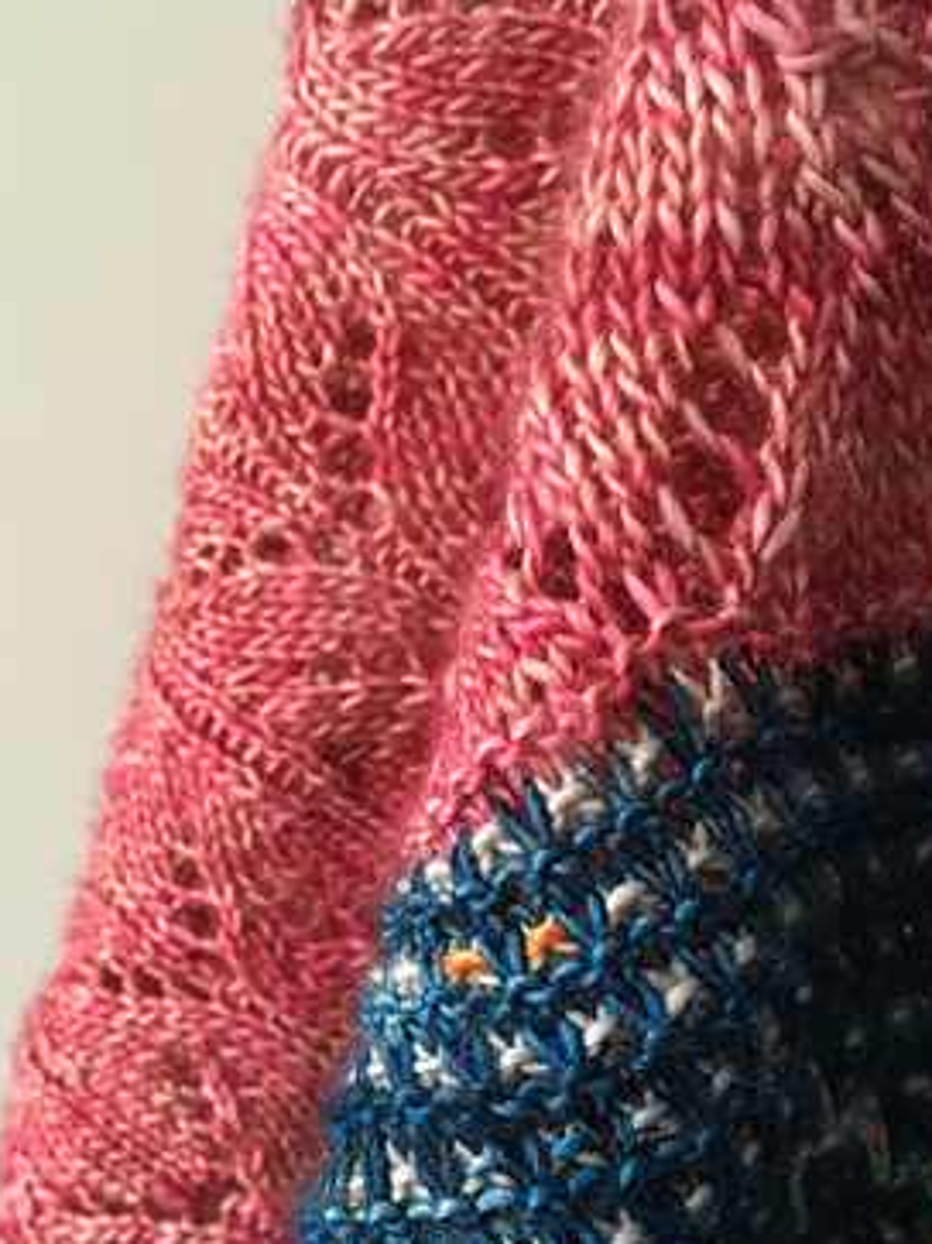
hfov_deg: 35.9
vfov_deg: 46.4
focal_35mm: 40
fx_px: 1437
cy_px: 775
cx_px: 468
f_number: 2.2
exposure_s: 1/33
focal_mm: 4.15
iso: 160
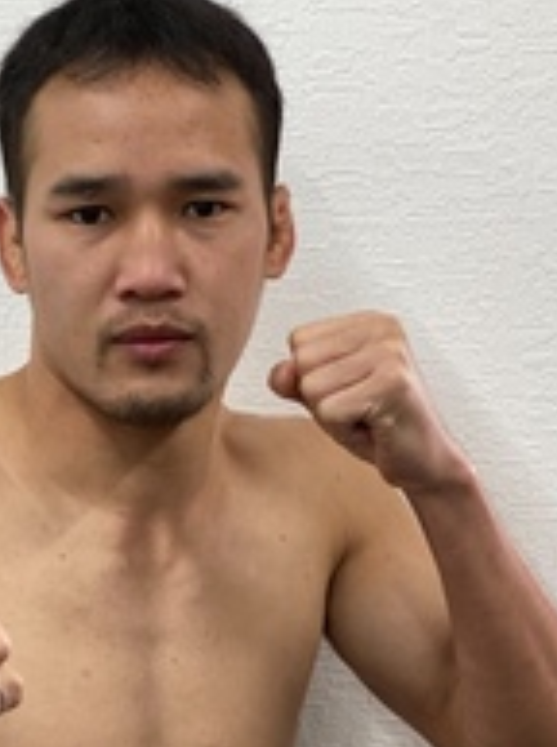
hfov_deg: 13.6
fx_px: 2325
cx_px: 104
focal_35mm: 108
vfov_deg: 17.9
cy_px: 708
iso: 160
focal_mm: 6
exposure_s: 1/120
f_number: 2
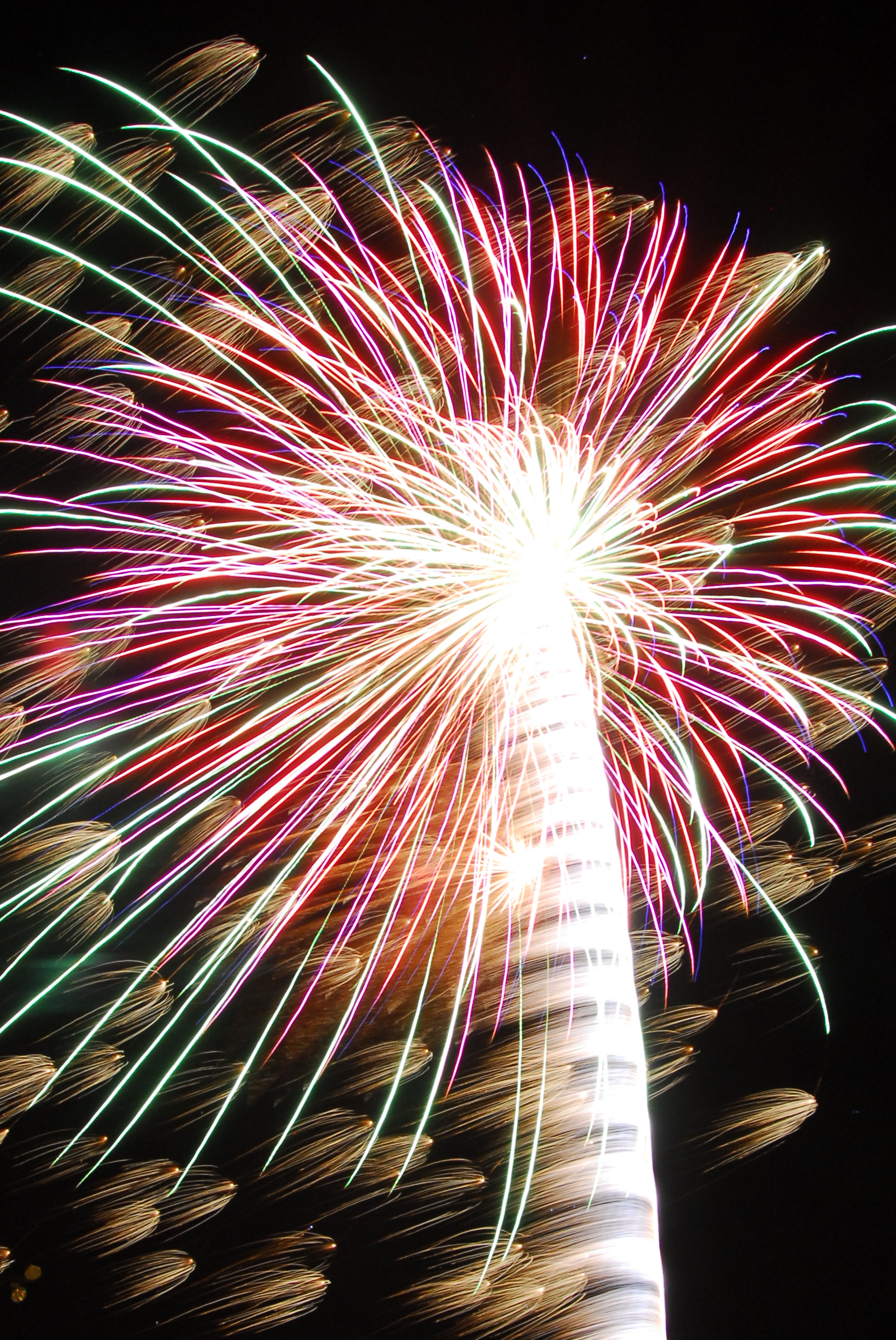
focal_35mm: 56
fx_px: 2085
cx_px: 419
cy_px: 928
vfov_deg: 35.1
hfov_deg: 24.3
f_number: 8
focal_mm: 24
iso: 400
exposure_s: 9
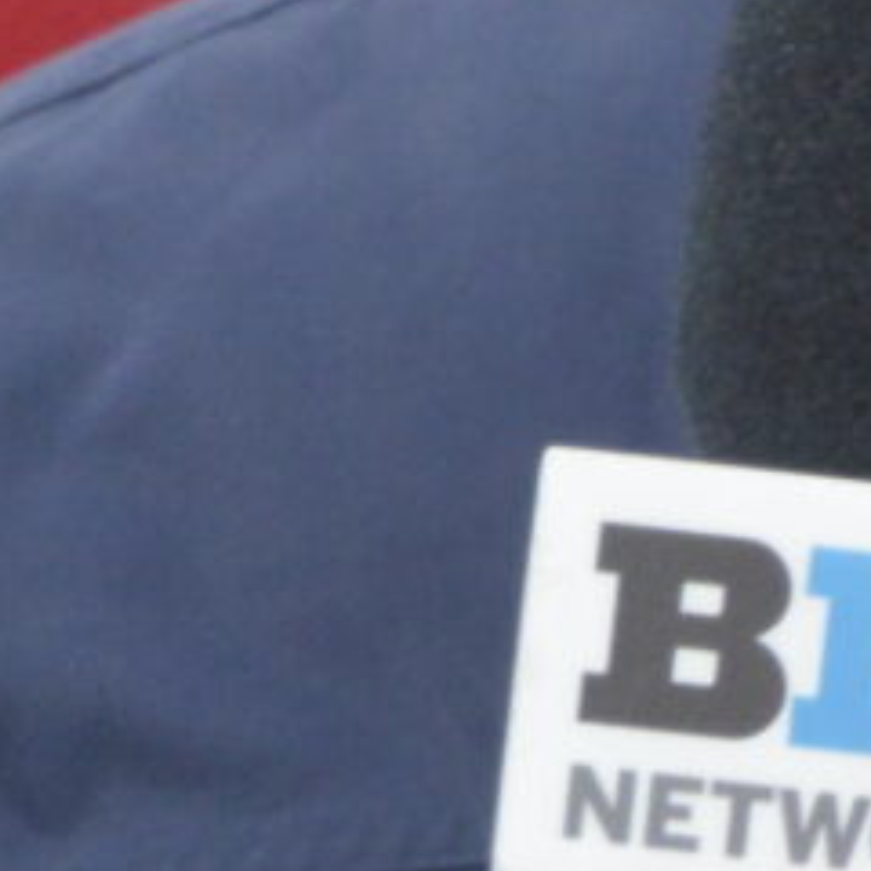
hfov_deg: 0.5
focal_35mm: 3630
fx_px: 103336
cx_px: 3176
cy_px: -604
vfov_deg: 0.5
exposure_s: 1/1600
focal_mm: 400
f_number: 5
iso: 3200
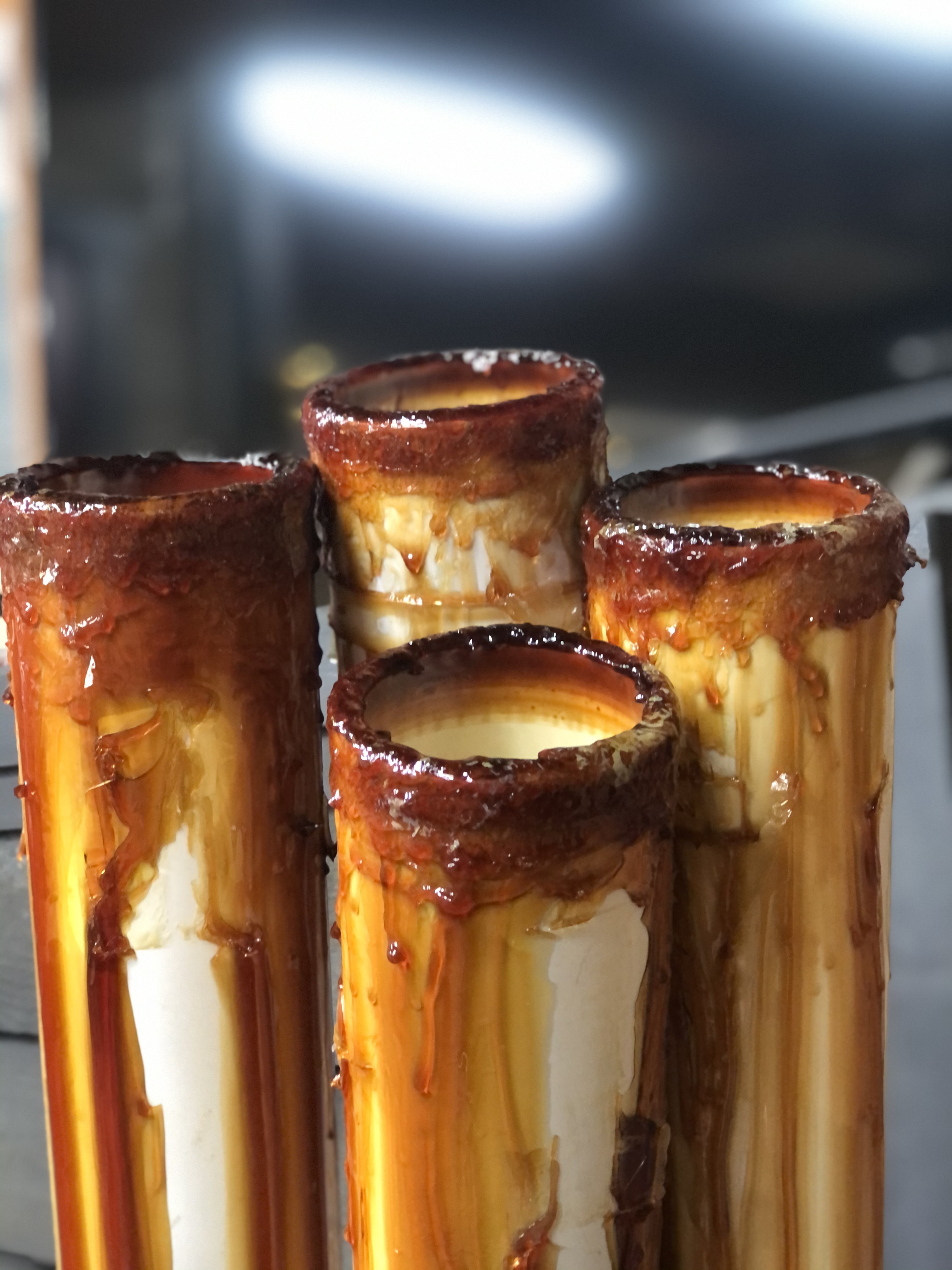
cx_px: 476
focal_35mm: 57
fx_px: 2090
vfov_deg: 33.8
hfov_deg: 25.7
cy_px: 635
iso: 640
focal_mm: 6.6
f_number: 2.8
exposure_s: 1/30
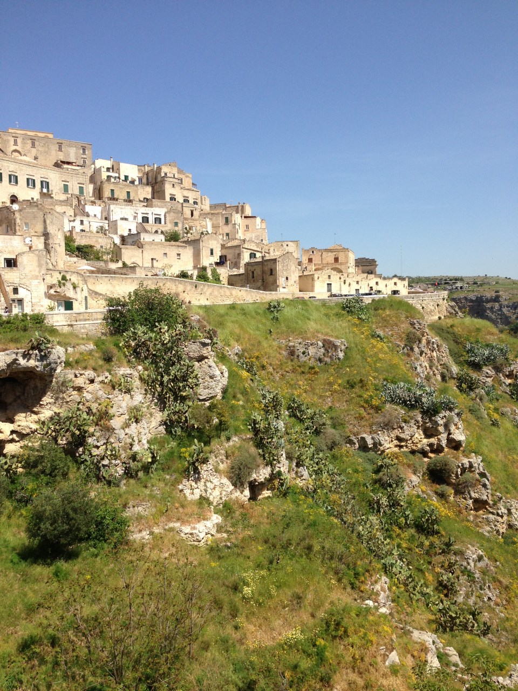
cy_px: 346
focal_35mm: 33
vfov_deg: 55.4
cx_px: 259
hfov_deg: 42.9
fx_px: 658
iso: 50
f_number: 2.4
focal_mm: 4.13
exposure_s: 1/1748
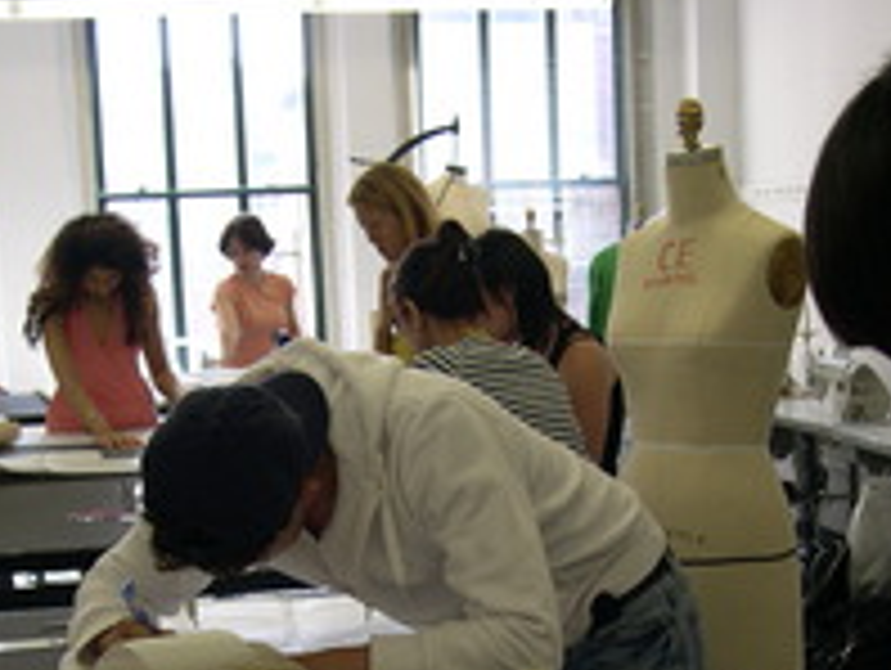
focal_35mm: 69
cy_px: 594
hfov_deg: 28.0
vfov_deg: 20.9
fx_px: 1778
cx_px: 549
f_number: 2.8
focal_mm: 8
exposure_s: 1/51.3
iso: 100
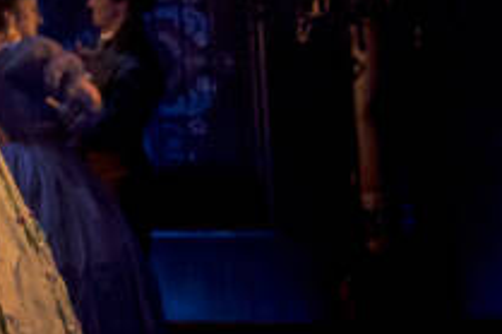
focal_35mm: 216
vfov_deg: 6.3
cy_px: -148
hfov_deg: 8.9
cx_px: -572
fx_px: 3010
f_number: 4
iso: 1250
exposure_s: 1/160
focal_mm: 44
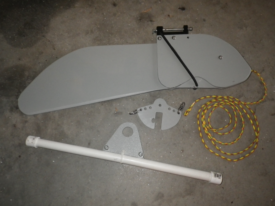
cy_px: 103
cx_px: 138
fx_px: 222
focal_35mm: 28
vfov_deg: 49.7
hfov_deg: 63.4
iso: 400
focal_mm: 5
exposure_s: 1/50
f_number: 3.5
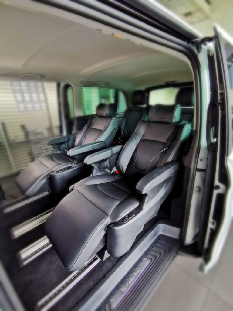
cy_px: 156
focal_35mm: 16
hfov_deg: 78.1
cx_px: 116
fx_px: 144
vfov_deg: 94.5
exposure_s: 1/60
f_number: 2.2
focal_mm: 2.35
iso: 250
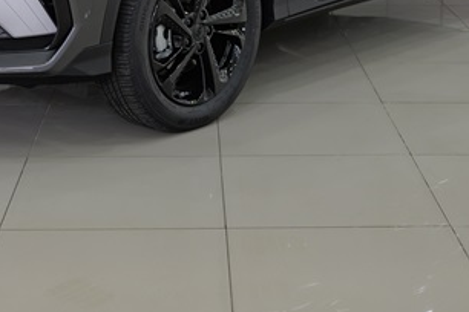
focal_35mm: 93
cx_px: 225
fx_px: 1211
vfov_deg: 14.2
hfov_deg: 21.9
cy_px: -66
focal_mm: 38
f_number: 3.2
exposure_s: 1/80
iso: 1000
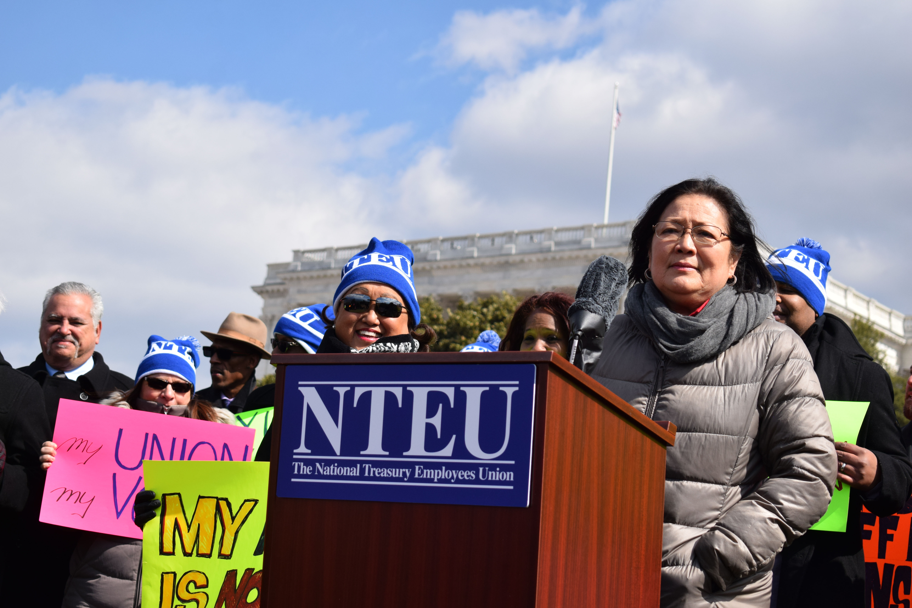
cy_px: 304
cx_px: 456
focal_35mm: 82
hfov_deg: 24.6
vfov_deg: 16.6
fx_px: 2090
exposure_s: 1/1600
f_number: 6.3
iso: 400
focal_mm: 55
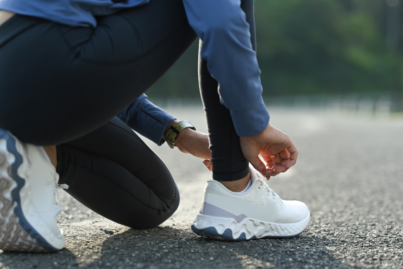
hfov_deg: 23.9
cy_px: 134
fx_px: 951
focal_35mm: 85
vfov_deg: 16.1
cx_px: 202
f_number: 2.8
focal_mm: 85
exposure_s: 1/1250
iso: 125
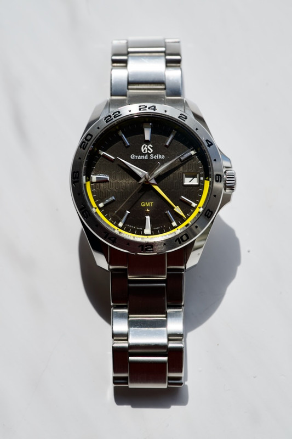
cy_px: 220
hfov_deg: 11.4
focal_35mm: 120
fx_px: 1461
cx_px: 146
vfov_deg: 17.1
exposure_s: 1/400
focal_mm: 120
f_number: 8
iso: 100
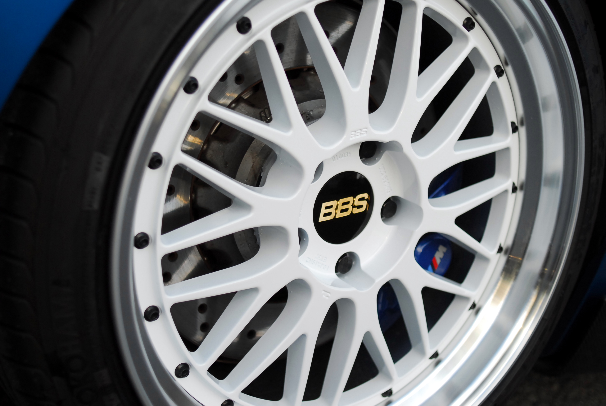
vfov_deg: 25.9
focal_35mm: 52
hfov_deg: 37.8
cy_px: 203
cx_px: 303
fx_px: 886
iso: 400
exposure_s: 1/2000
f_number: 2.5
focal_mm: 35
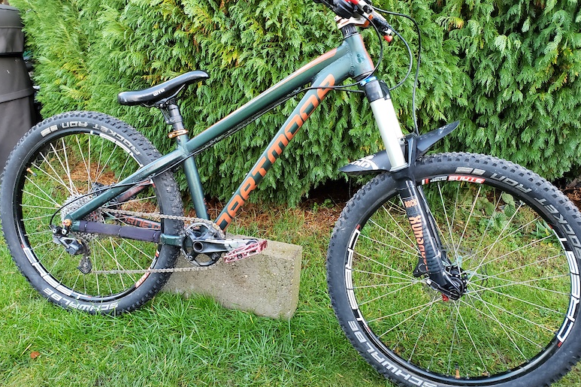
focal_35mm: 28
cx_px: 291
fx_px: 452
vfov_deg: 46.4
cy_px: 200
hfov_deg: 65.5
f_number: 2.4
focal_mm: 4.3
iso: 200
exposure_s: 1/60
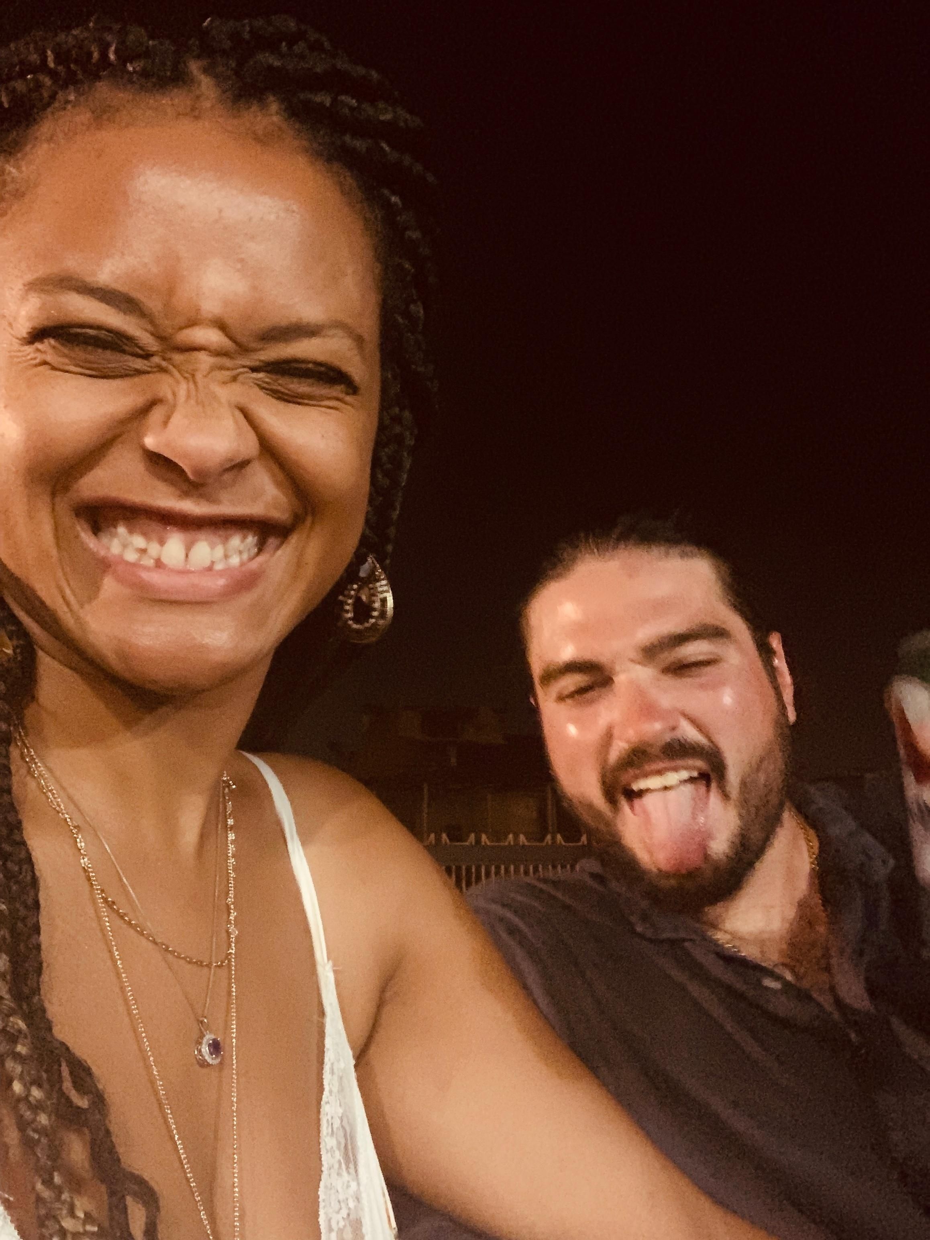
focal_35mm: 32
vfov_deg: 56.8
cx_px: 465
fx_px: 1146
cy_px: 620
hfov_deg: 44.2
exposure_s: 1/17
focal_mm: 2.87
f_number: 2.2
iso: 1000
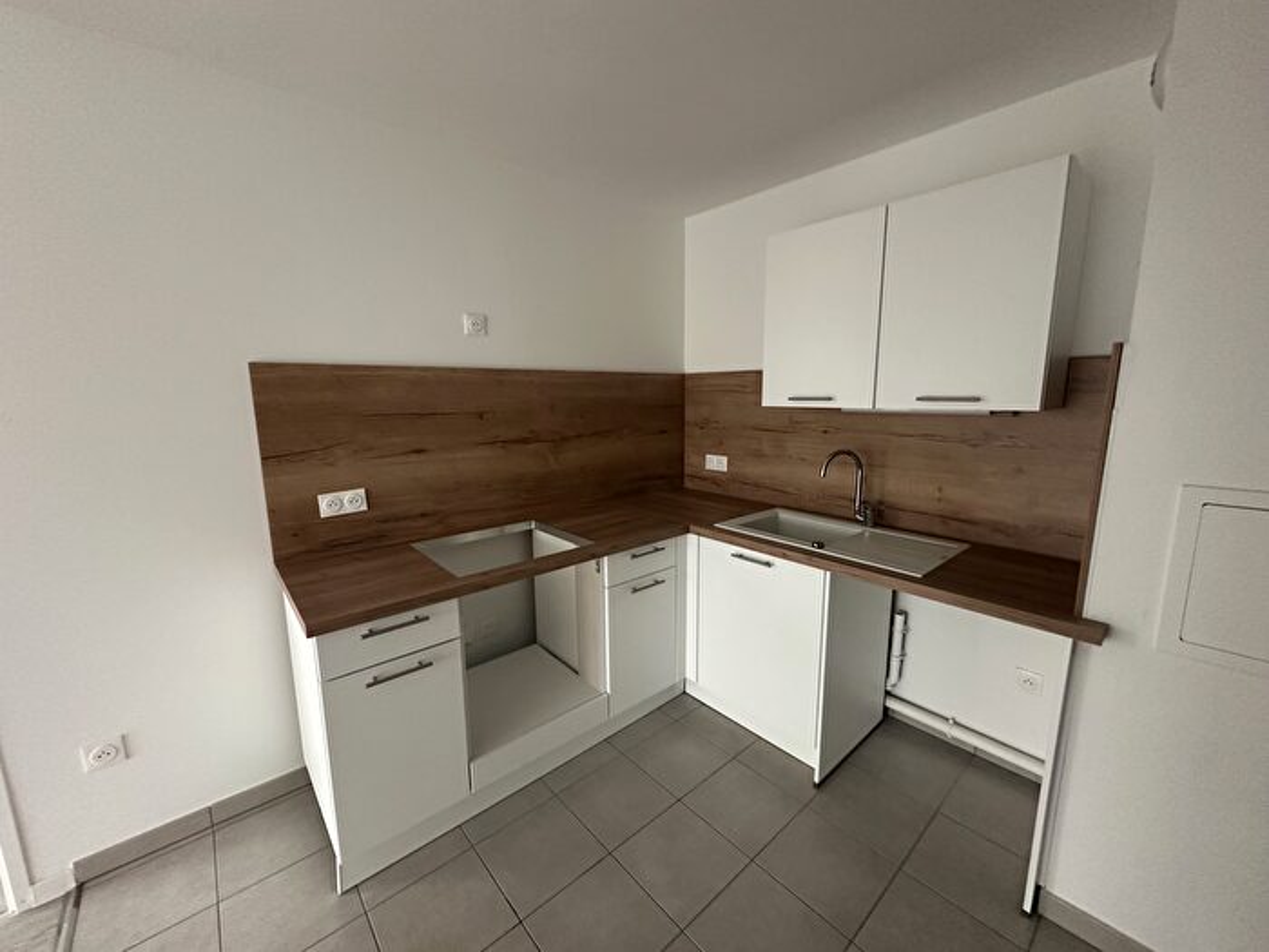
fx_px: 513
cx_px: 634
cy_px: 476
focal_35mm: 14
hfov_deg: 102.1
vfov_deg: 85.7
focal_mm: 2.22
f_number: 2.2
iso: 500
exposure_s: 1/60
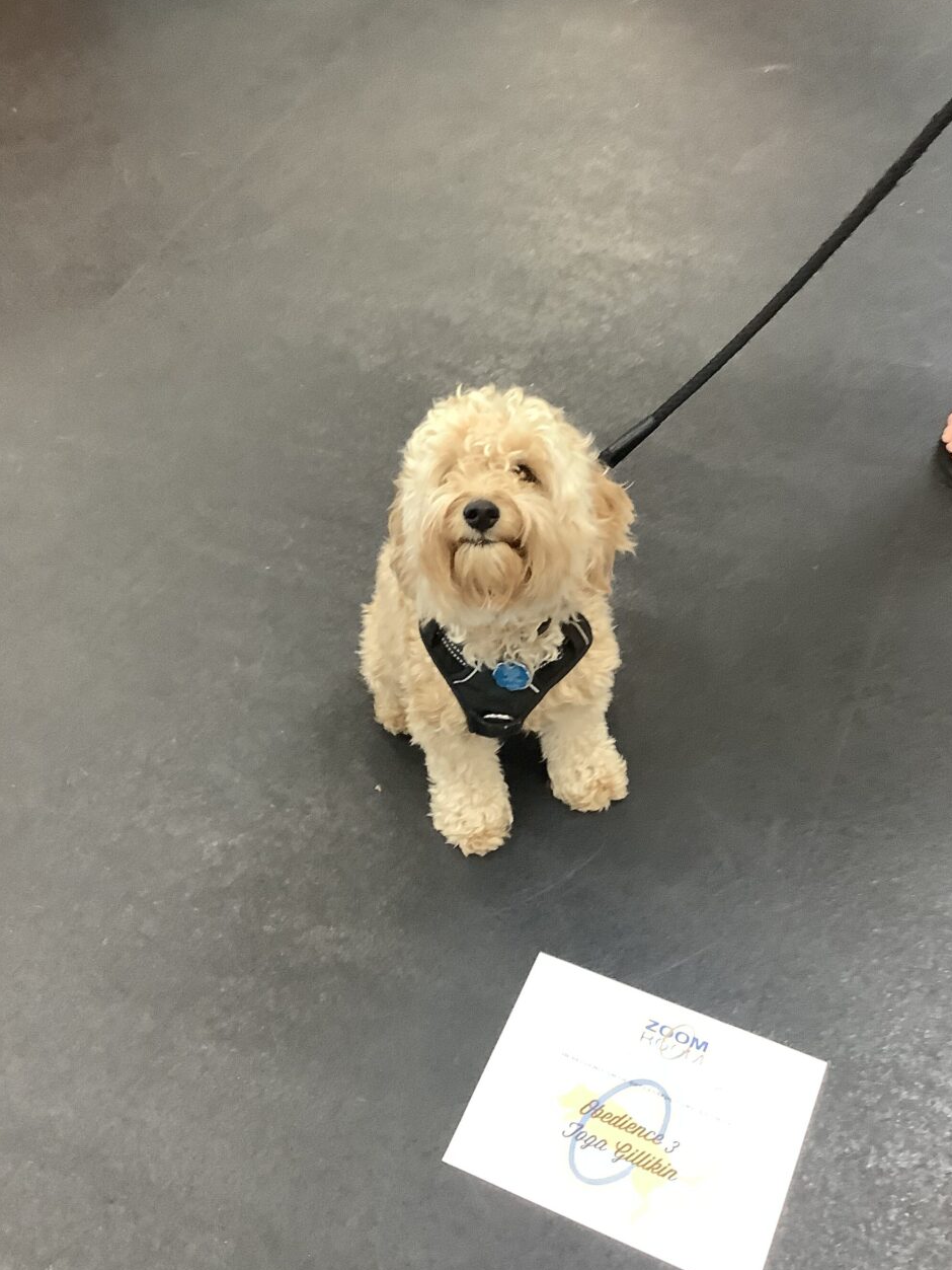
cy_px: 609
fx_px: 1393
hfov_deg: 37.7
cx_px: 485
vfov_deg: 49.0
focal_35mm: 38
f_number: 2.4
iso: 250
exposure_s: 1/40
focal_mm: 3.3
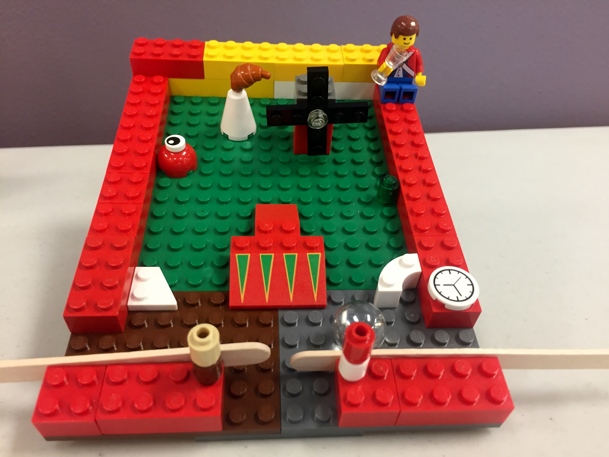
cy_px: 228
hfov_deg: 61.7
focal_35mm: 29
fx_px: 510
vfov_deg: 48.2
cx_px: 304
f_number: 2.2
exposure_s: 1/30
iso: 160
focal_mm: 4.15
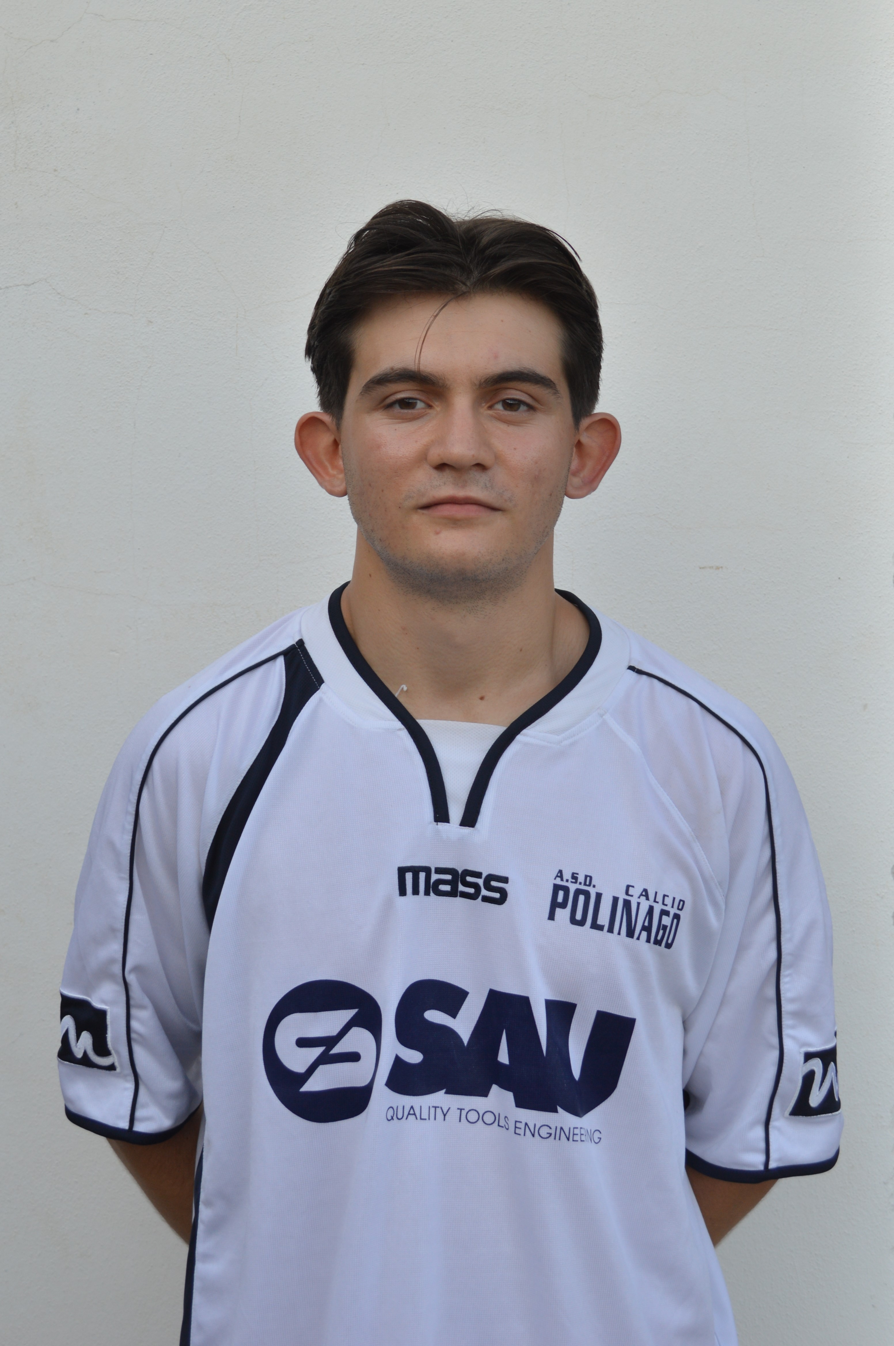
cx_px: 447
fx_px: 1791
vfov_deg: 41.1
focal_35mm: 48
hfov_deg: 28.0
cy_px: 673
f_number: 5.6
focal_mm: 32
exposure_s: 1/125
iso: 110
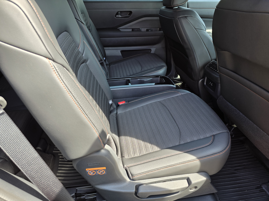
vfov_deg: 58.9
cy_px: 100
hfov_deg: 73.9
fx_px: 179
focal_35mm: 23
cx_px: 134
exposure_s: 1/180
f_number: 1.7
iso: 64
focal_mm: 6.3
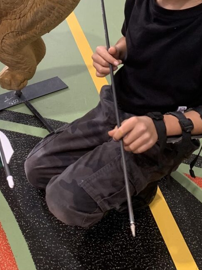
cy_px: 52
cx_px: 51
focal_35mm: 58
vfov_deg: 32.3
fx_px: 452
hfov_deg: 24.9
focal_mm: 4.25
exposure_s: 1/60
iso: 125
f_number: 1.8
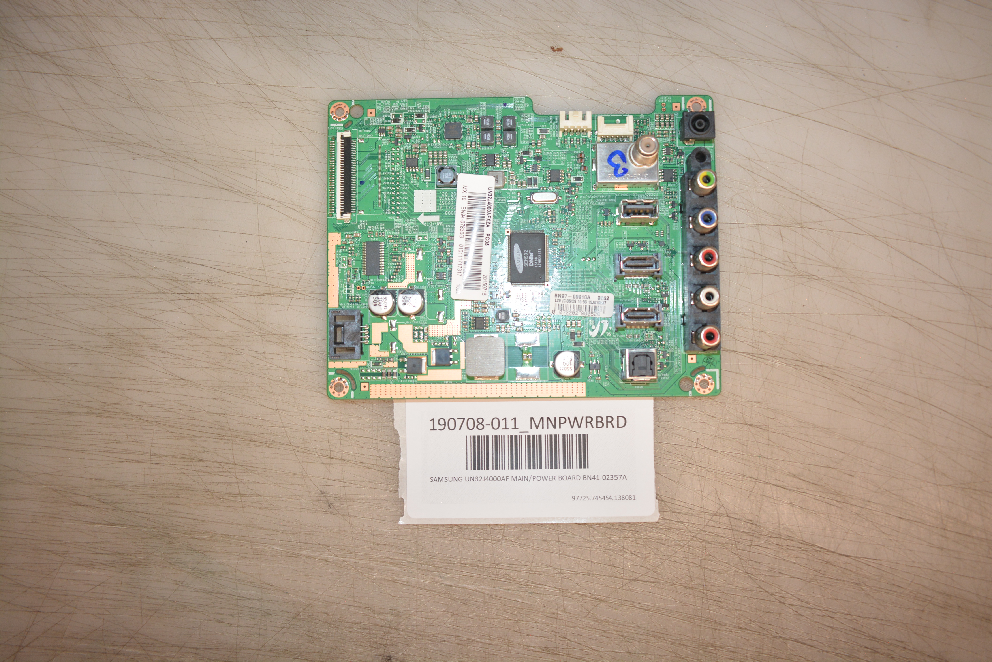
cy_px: 331
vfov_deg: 40.0
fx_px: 910
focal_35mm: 33
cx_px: 496
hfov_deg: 57.2
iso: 640
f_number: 3.8
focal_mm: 22
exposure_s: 1/200
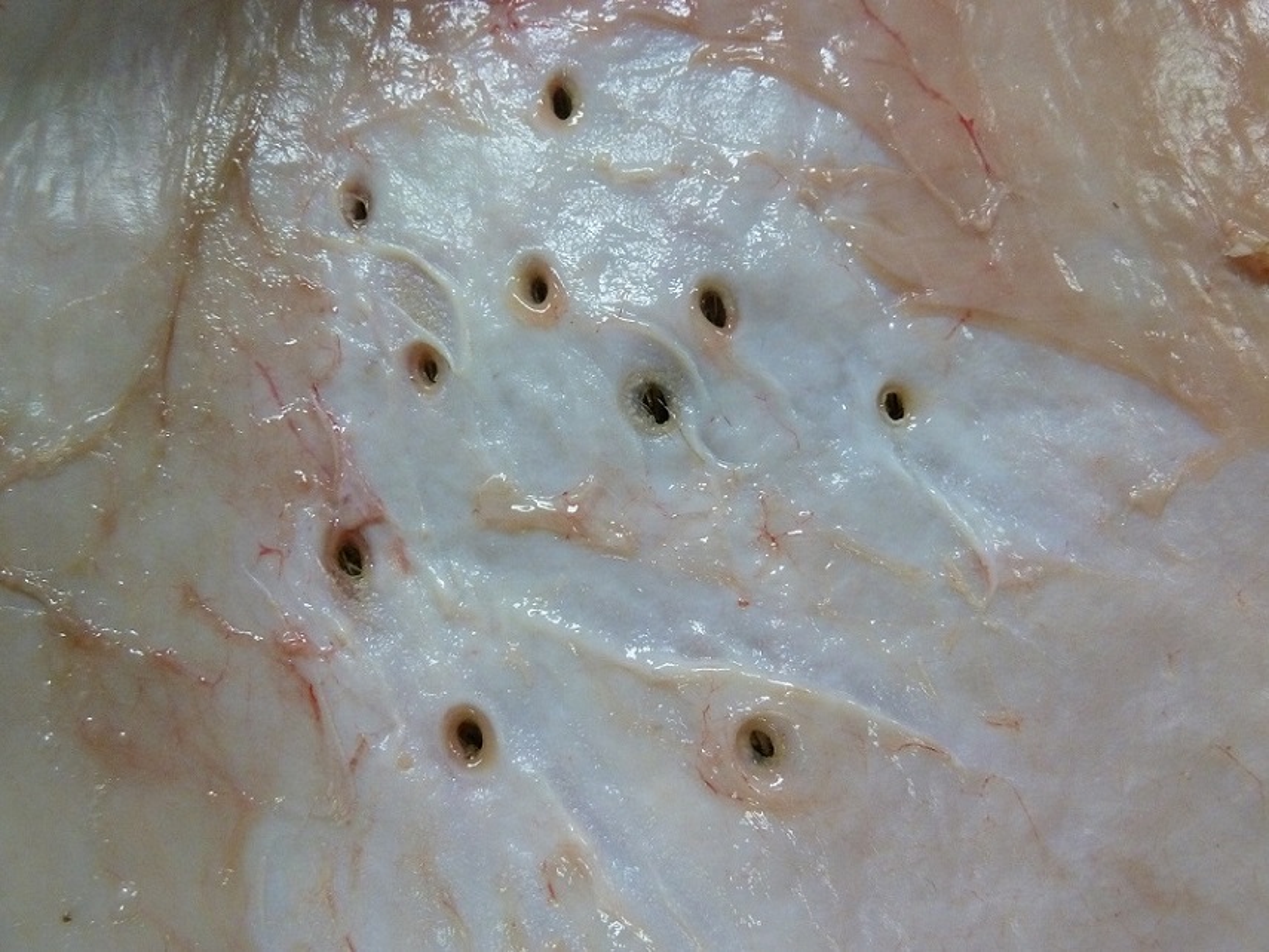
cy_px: 476
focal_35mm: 25
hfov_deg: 69.4
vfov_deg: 54.9
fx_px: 917
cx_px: 634
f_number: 4.5
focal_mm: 4.1
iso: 400
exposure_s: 1/30
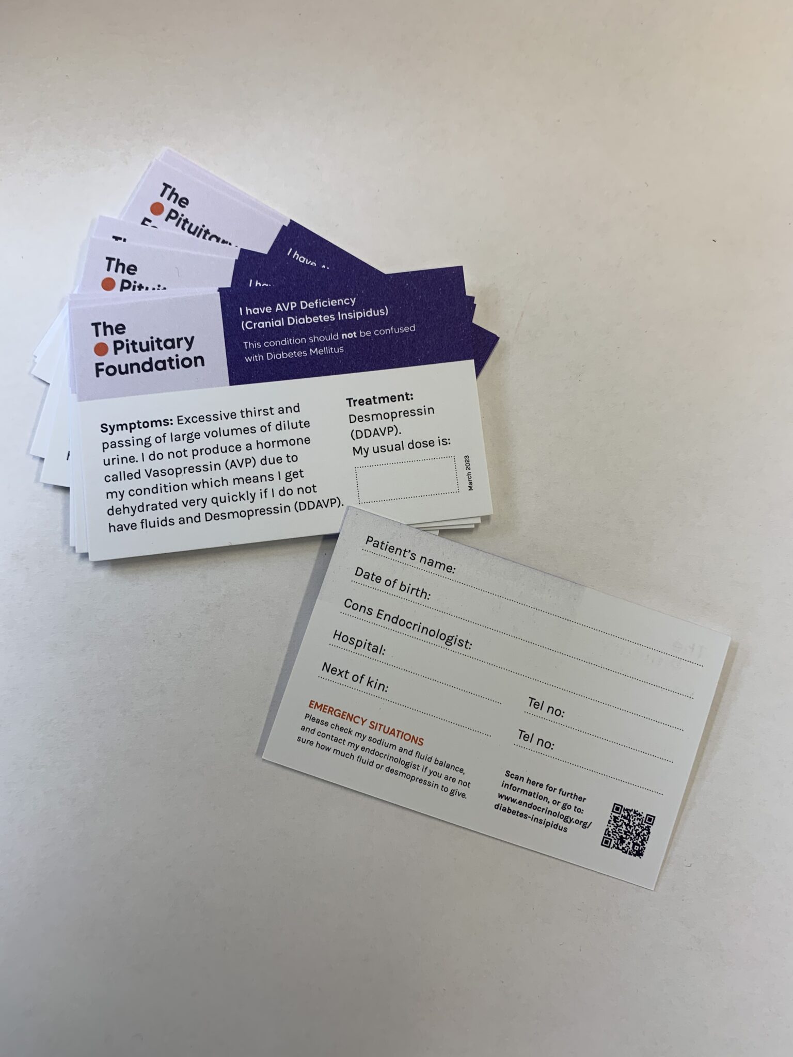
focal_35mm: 26
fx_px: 794
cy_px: 528
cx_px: 396
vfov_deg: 67.3
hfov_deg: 53.1
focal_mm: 4.25
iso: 32
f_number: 1.8
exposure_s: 1/100
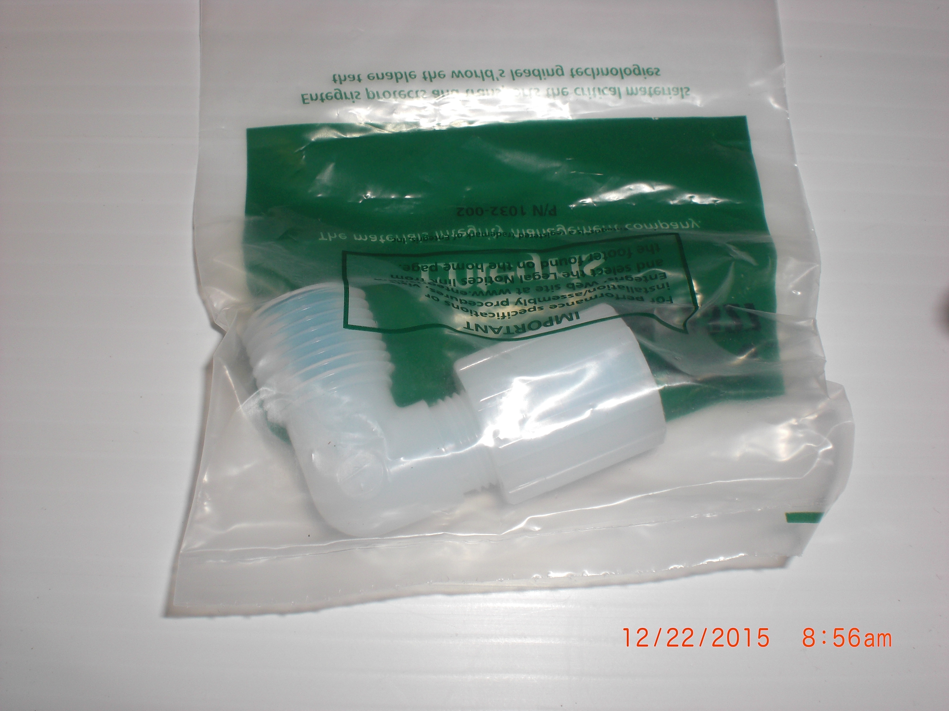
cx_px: 474
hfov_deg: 49.0
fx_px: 1042
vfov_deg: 37.7
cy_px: 356
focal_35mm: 38
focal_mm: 6.3
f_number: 5.6
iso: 64
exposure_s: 1/60
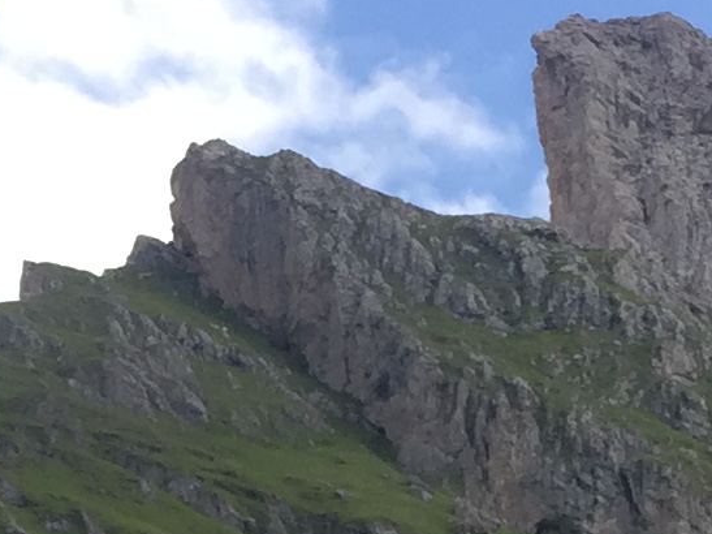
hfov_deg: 11.3
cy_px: 1398
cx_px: 672
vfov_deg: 7.8
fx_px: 3558
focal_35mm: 173
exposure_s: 1/791
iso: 32
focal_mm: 4.15
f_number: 2.2
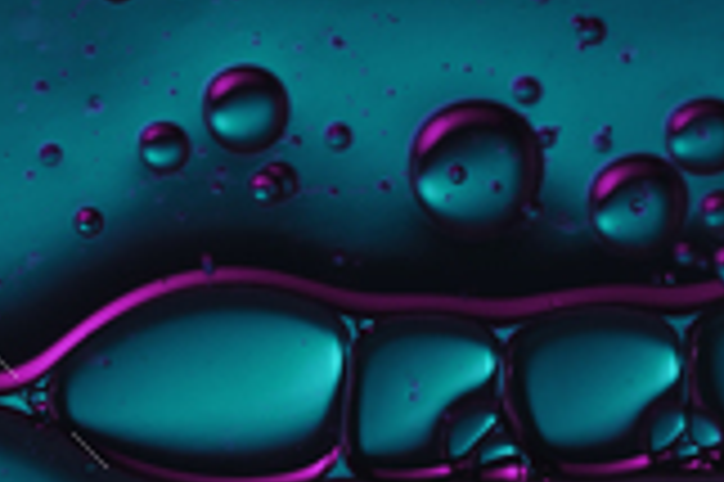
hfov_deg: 4.1
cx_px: -247
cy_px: -331
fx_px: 9965
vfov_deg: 2.8
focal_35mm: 496
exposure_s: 1/250
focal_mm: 90
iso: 100
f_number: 8
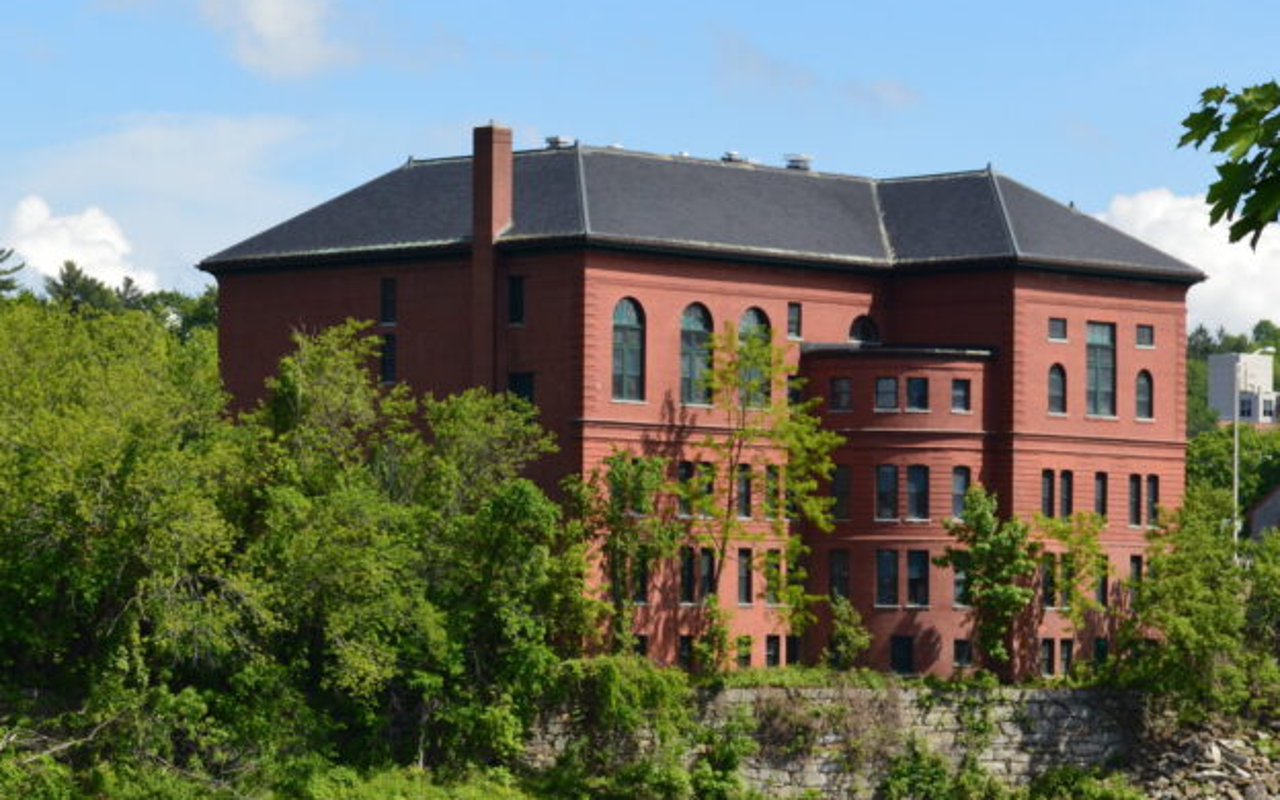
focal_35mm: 138
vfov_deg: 9.5
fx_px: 4808
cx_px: 345
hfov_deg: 15.1
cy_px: 621
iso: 400
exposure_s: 1/400
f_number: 11
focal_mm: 55
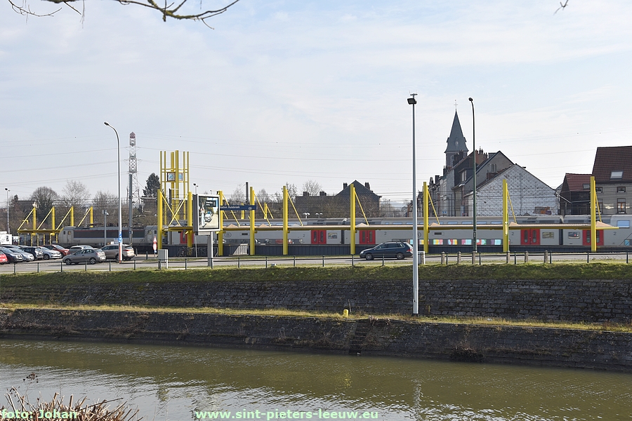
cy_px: 210
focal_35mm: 52
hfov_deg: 37.9
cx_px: 316
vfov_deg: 25.8
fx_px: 922
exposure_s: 1/200
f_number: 10
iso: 100
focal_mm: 35
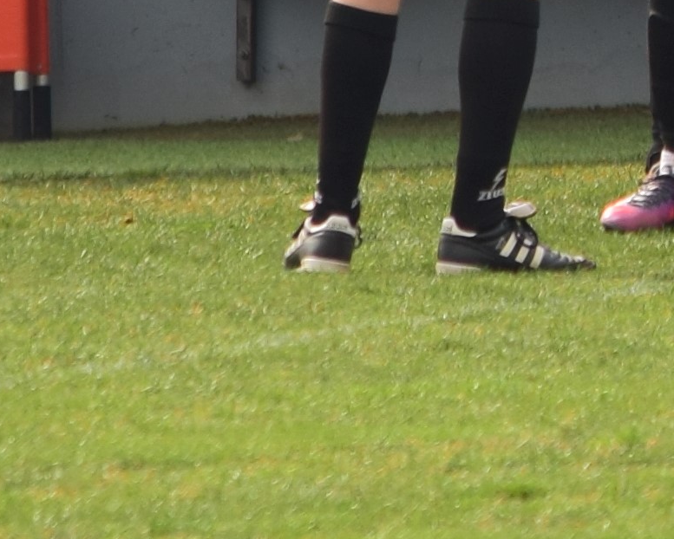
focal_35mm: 1728
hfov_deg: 1.1
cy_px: -564
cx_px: 798
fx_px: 34478
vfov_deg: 0.9
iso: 100
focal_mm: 195
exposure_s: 1/500
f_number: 5
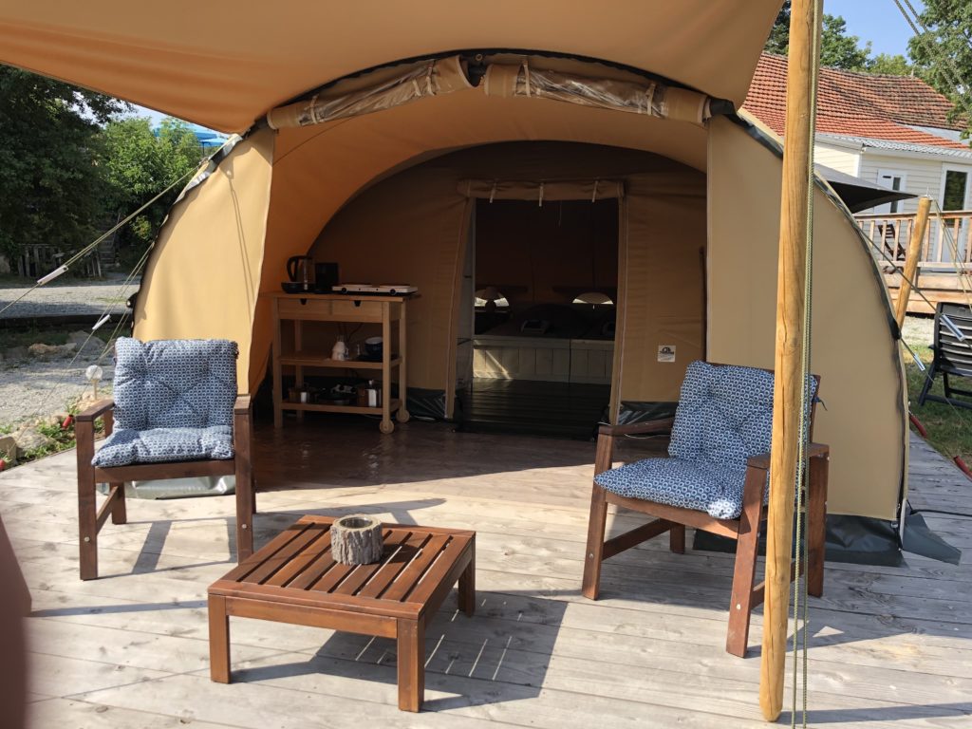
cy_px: 364
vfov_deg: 49.7
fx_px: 786
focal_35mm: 28
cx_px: 486
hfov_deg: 63.4
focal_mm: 4
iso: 20
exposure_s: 1/695
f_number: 1.8
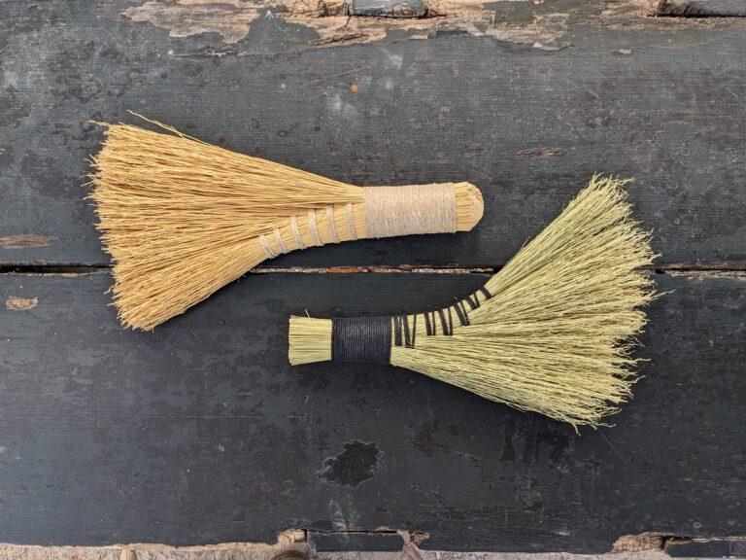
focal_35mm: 27
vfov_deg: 51.4
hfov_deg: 65.3
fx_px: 582
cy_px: 280
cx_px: 373
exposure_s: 1/285
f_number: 1.73
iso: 56
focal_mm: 4.38
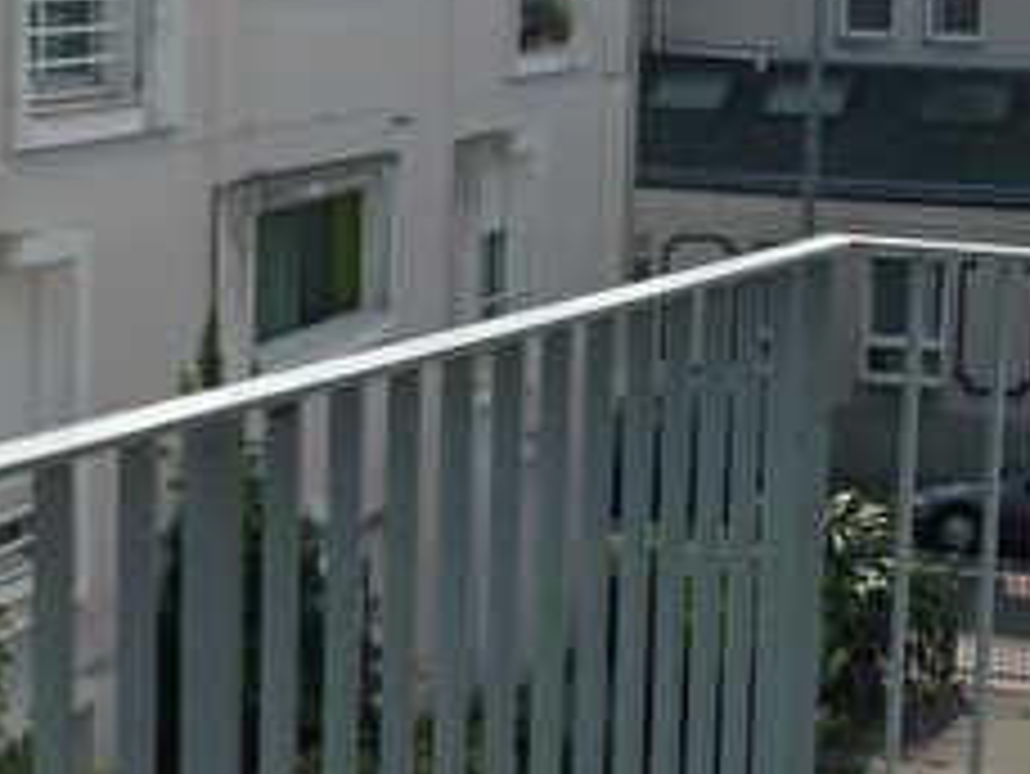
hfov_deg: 19.4
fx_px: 3007
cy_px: 389
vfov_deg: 14.7
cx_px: 517
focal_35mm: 101
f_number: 2.4
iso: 50
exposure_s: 1/1323
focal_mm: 4.12
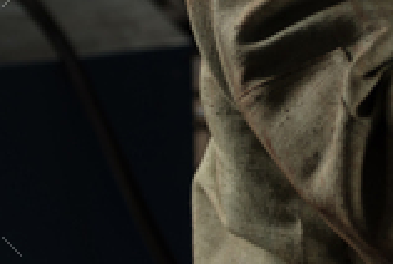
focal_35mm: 261
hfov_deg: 7.7
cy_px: -134
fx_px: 2855
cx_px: 622
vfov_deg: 5.2
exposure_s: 1/200
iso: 160
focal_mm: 70
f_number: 3.2
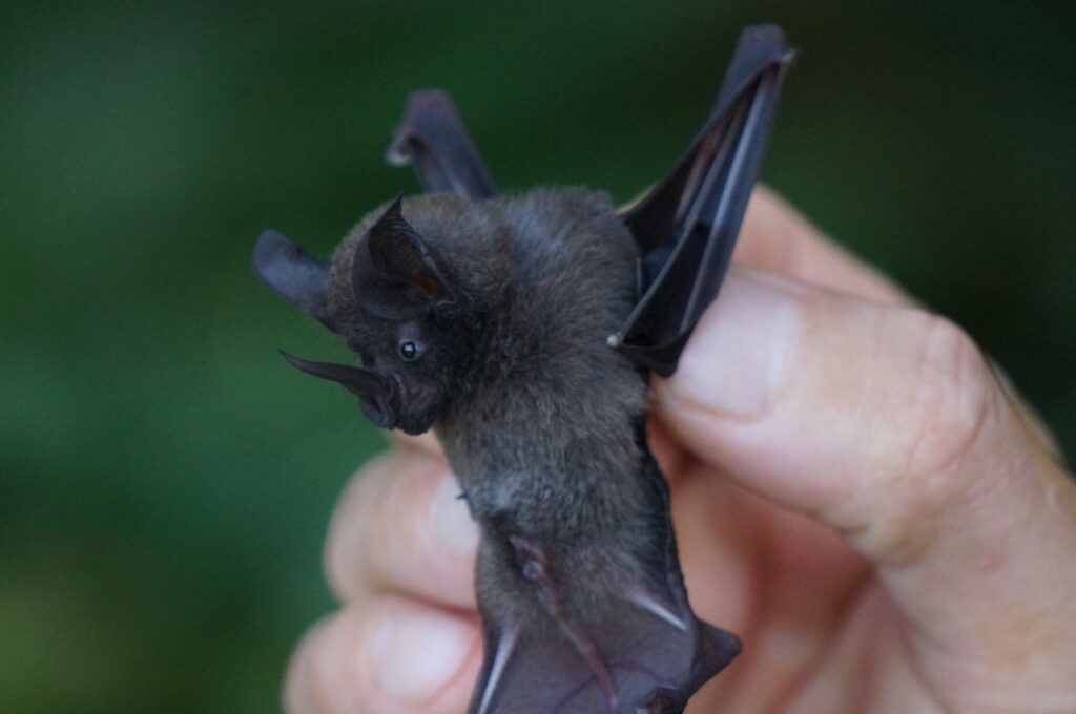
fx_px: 9403
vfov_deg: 4.4
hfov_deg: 6.5
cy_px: 357
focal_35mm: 315
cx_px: 538
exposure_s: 1/400
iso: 3200
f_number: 6.3
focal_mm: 210
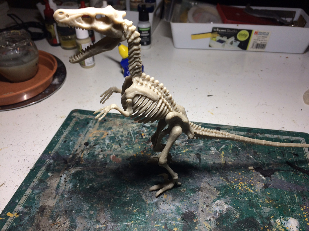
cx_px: 154
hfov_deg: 61.7
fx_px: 259
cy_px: 116
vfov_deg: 48.2
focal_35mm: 29
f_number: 2.2
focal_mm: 4.15
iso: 40
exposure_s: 1/60
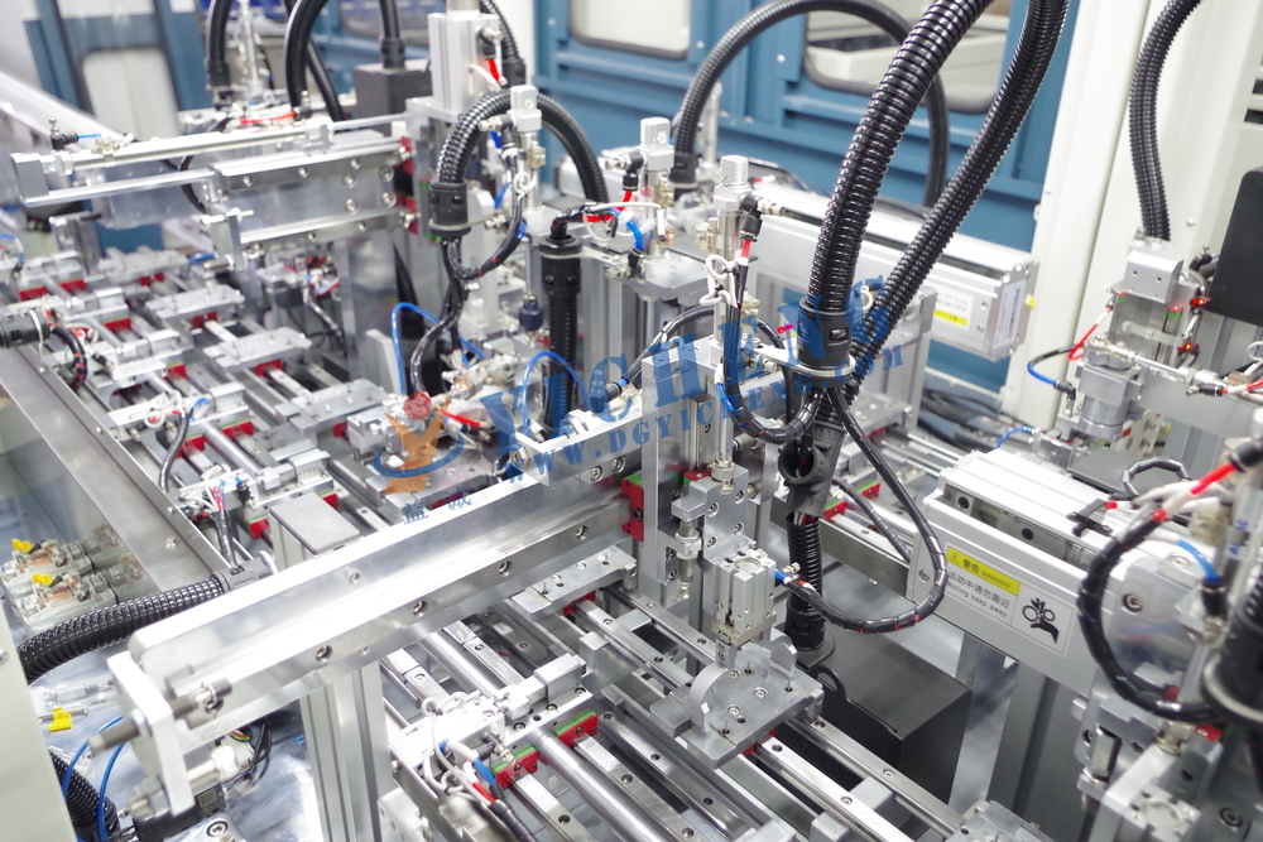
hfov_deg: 61.9
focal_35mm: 30
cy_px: 421
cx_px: 632
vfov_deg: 43.6
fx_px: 1053
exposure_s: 1/25
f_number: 4
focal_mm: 20
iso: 1600
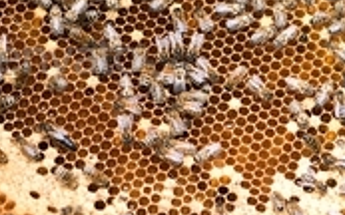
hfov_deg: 5.7
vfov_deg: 3.6
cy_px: 153
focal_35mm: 366
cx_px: 345
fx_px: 3440
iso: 100
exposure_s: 1/125
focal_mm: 105
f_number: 3
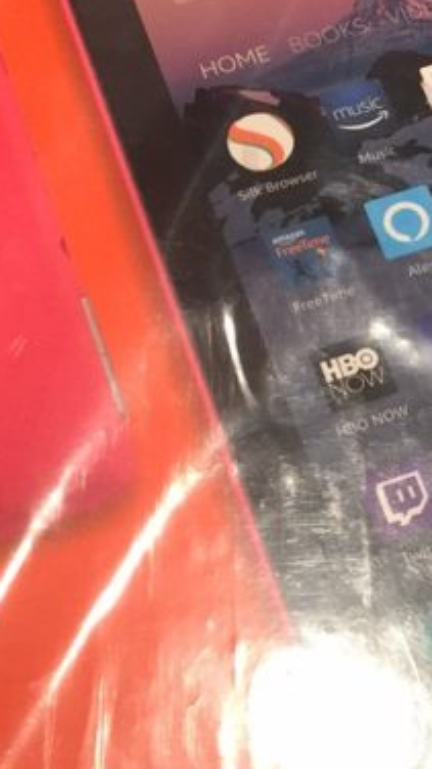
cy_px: 331
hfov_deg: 15.3
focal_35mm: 78
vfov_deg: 27.2
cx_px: 377
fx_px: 1591
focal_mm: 4.15
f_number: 2.2
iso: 50
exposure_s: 1/30
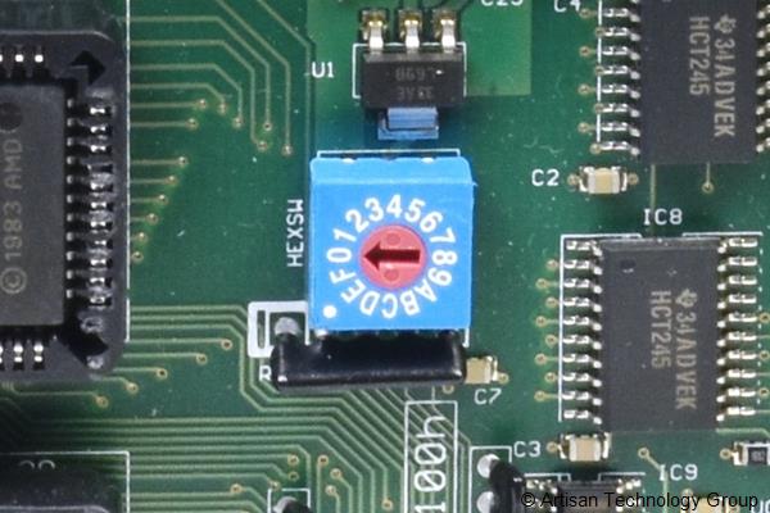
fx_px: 1764
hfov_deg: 24.6
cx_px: 385
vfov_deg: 16.6
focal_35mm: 82
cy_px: 256
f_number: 13
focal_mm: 55
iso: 200
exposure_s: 1/200
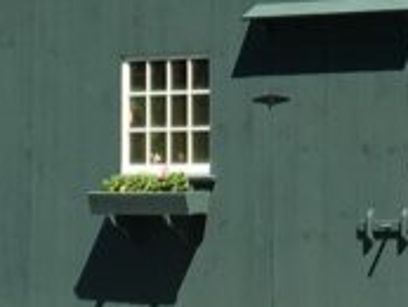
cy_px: -155
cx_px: 229
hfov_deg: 13.1
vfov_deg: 9.6
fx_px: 1781
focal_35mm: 151
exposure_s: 1/777
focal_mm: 4.15
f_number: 2.2
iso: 25
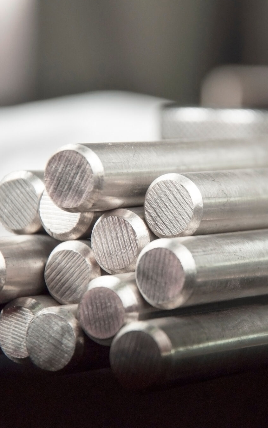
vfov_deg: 8.6
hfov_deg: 5.4
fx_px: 2839
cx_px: 248
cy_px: 213
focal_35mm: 243
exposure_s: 1/160
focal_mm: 105
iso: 200
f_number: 6.3
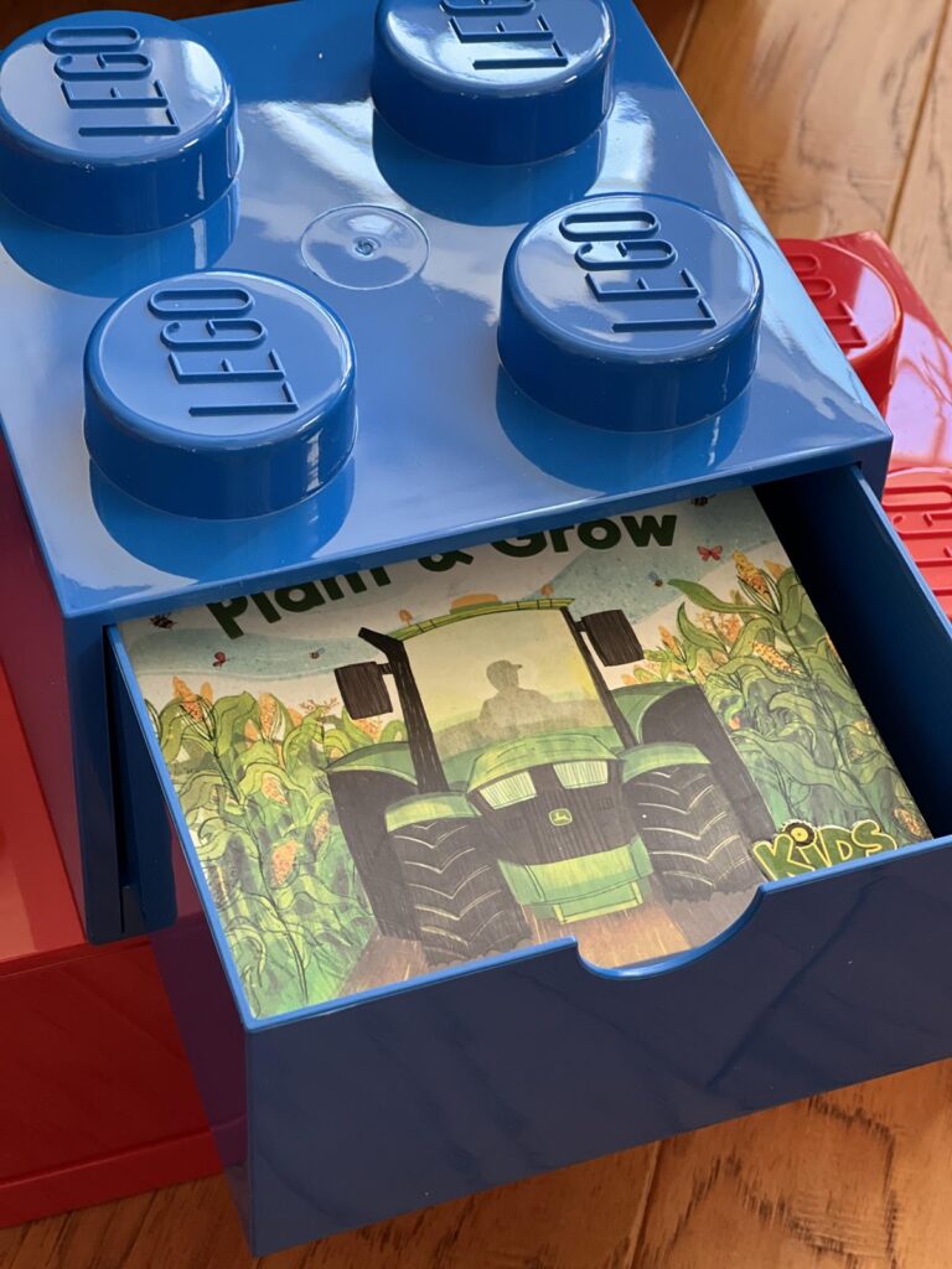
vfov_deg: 25.3
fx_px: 2824
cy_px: 634
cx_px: 476
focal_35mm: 77
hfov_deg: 19.1
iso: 200
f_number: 2.8
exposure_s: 1/40
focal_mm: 9
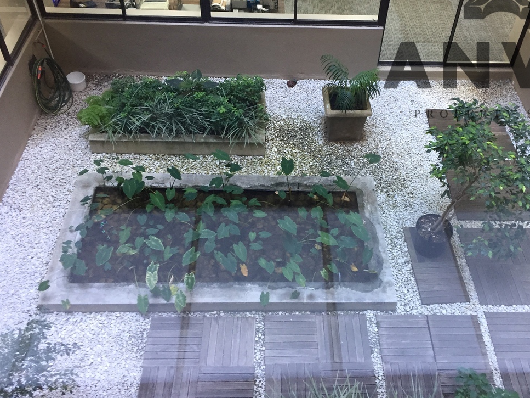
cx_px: 308
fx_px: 551
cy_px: 165
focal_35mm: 36
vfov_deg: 39.5
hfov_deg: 51.1
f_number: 2.2
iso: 125
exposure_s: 1/33
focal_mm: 4.15
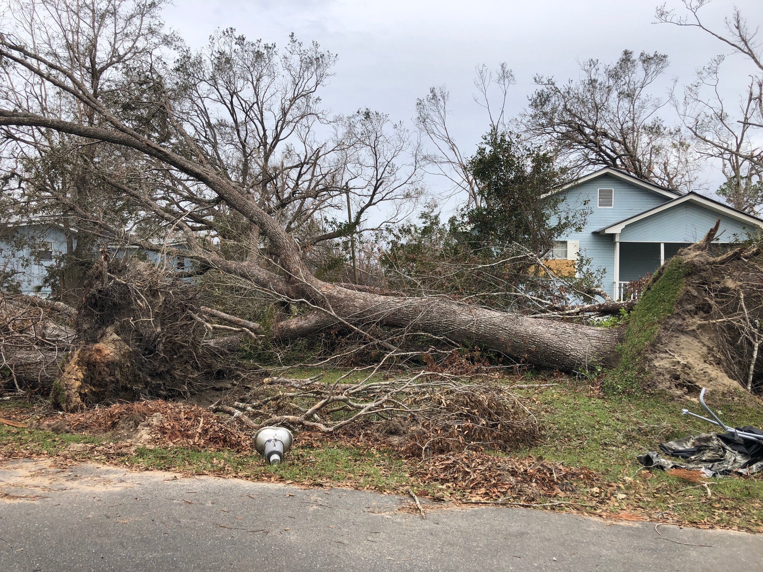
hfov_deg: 63.4
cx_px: 382
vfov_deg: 49.7
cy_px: 286
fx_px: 617
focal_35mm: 28
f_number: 1.8
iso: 20
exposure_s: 1/1033
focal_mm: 3.99
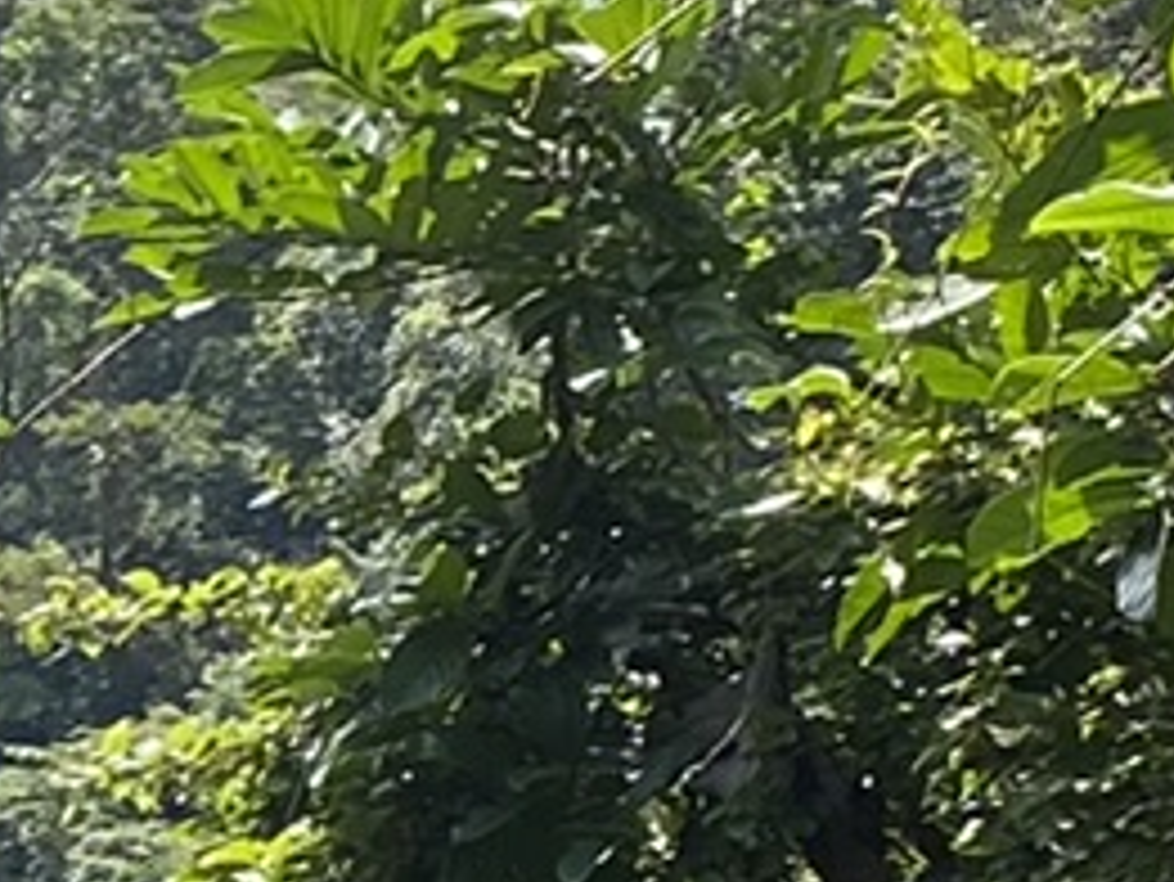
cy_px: 1980
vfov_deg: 6.9
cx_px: -1939
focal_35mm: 204
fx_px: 6922
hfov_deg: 8.6
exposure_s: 1/702
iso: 32
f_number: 1.8
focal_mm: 4.25
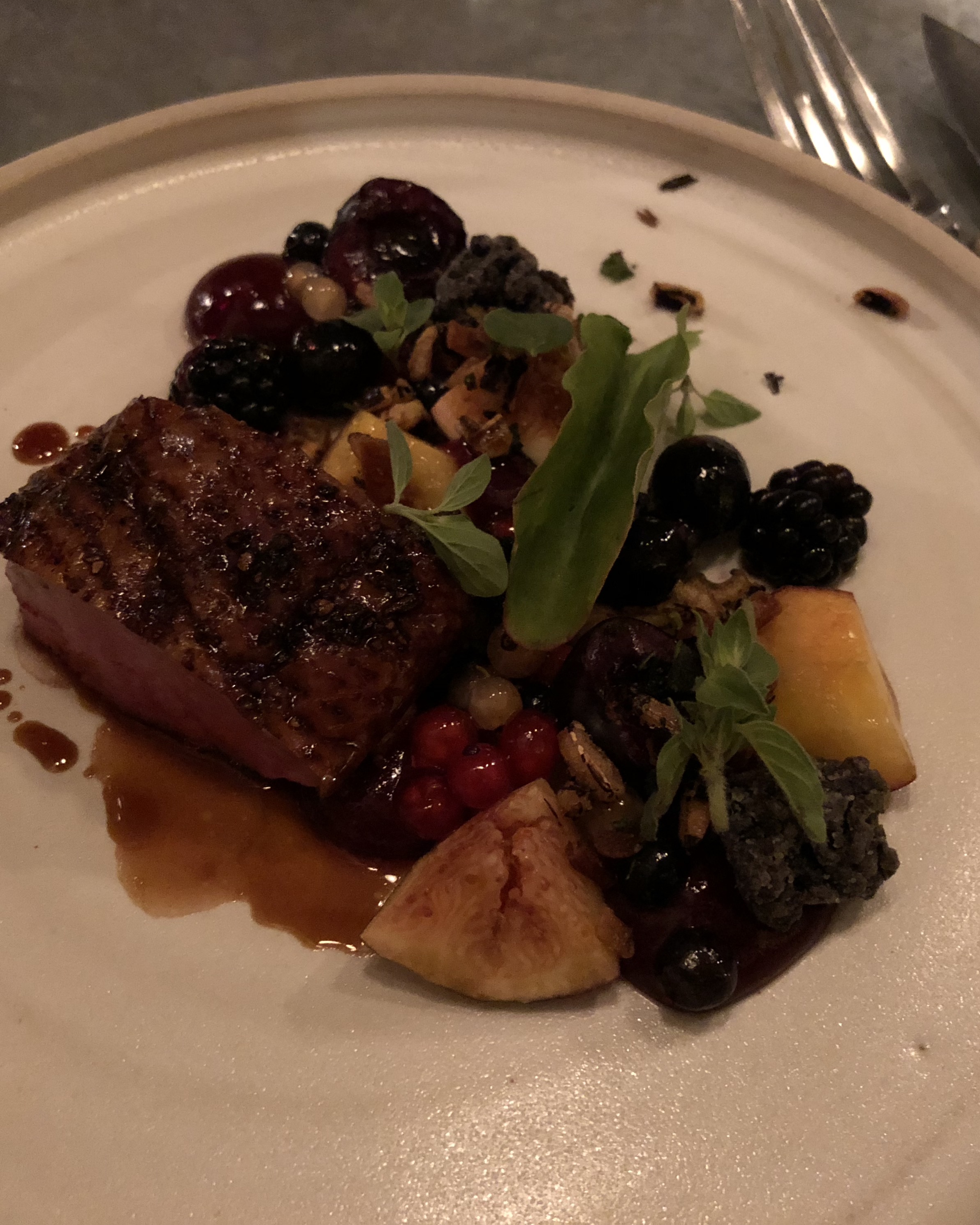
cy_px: 604
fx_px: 1341
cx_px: 513
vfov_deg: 49.1
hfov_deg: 40.1
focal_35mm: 37
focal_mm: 4
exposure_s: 1/4
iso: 200
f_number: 1.8
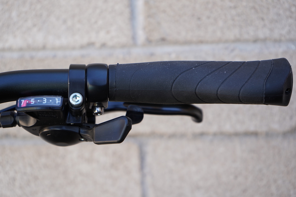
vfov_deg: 19.5
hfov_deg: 28.8
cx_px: 148
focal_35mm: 70
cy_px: 98
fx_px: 575
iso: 200
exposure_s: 1/80
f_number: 5.6
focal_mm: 70
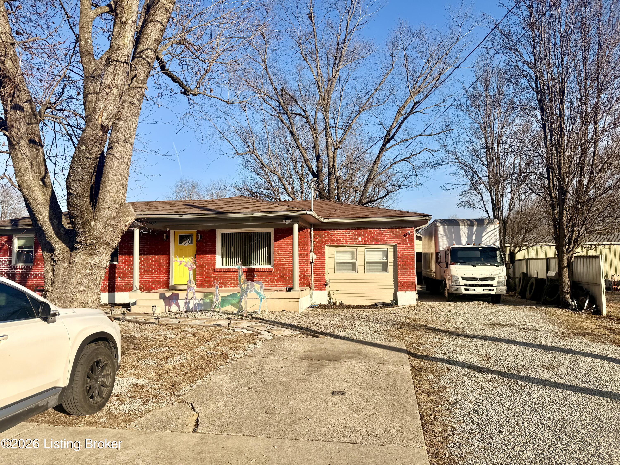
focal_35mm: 24
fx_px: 430
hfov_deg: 71.6
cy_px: 232
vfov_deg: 56.8
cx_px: 310
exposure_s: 1/4673
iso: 80
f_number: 1.78
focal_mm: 6.76
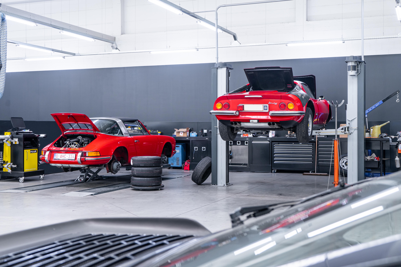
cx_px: 200
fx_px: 523
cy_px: 134
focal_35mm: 47
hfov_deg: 41.9
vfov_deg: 28.6
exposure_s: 1/20
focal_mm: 47
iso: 250
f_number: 5.6
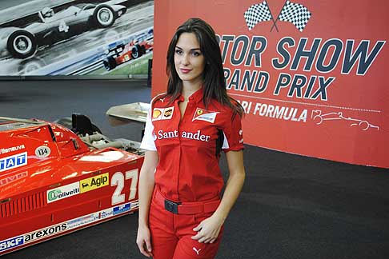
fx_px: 470
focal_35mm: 44
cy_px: 130
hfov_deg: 45.0
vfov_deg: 30.8
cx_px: 194
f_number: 4.5
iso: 400
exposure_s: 1/20
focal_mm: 29
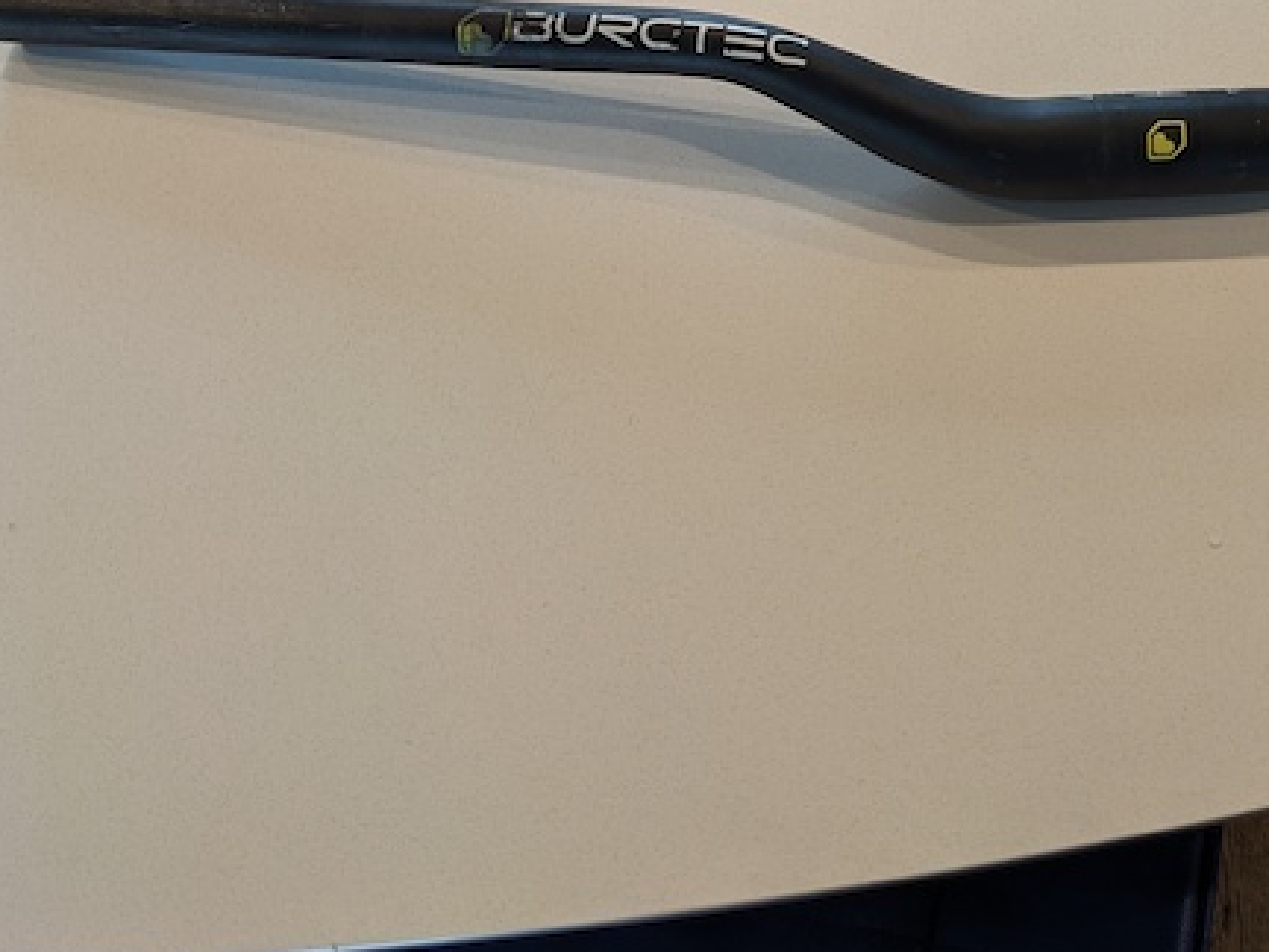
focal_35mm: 50
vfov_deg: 28.1
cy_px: 112
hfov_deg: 36.3
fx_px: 1833
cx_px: 1087
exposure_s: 1/40
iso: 95
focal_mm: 4.38
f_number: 1.73
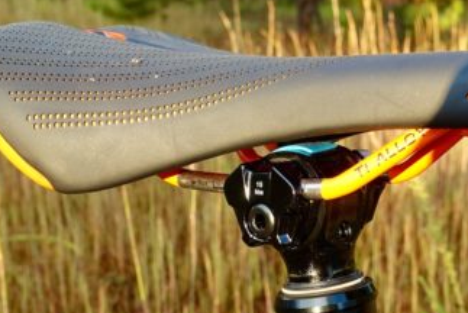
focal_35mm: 57
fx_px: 742
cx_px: 403
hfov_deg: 33.5
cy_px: 196
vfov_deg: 23.8
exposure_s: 1/80
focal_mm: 8.8
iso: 125
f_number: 4
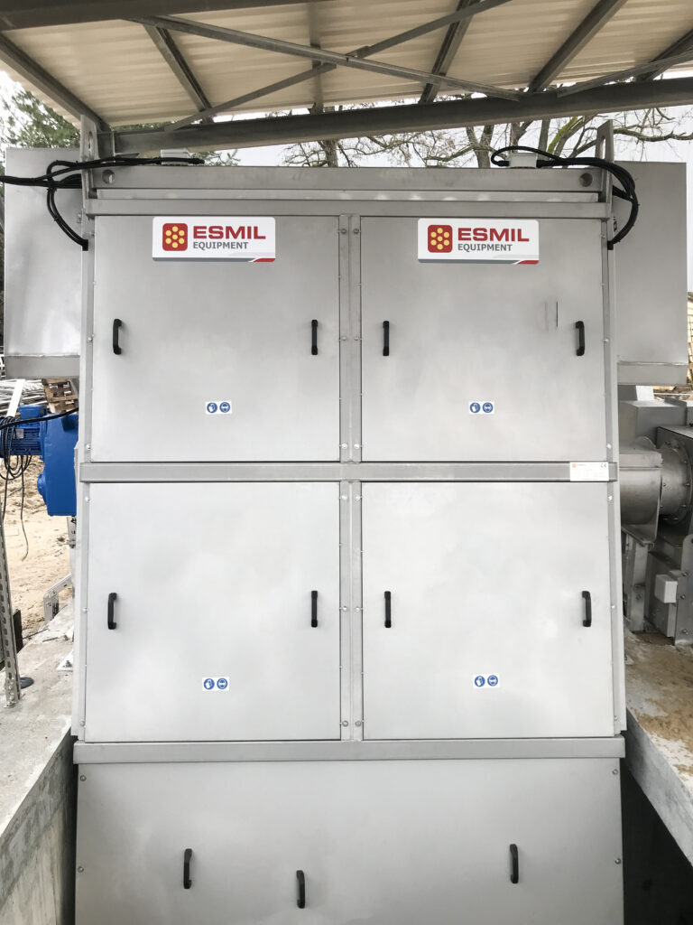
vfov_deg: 63.4
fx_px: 747
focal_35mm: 28
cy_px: 462
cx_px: 346
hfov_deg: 49.7
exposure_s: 1/171
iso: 20
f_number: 1.8
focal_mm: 3.99
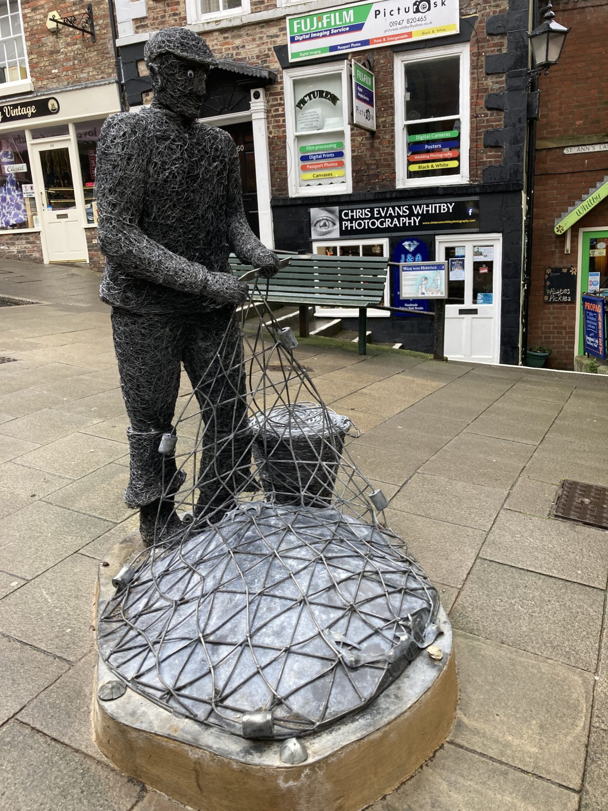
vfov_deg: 63.4
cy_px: 406
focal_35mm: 28
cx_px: 304
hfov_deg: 49.7
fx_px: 656
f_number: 1.8
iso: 64
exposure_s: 1/50
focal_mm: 3.99
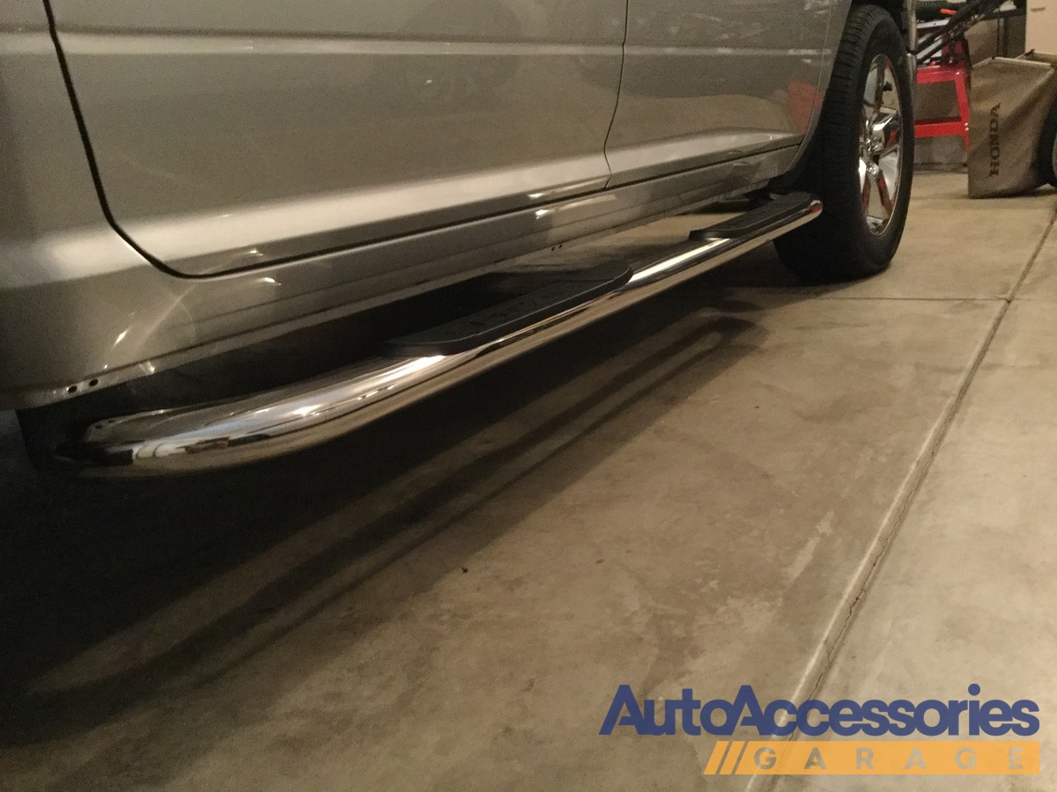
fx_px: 947
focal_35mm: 31
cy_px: 396
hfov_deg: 58.4
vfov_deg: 45.4
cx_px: 528
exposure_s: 1/15
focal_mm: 3.3
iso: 400
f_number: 2.4
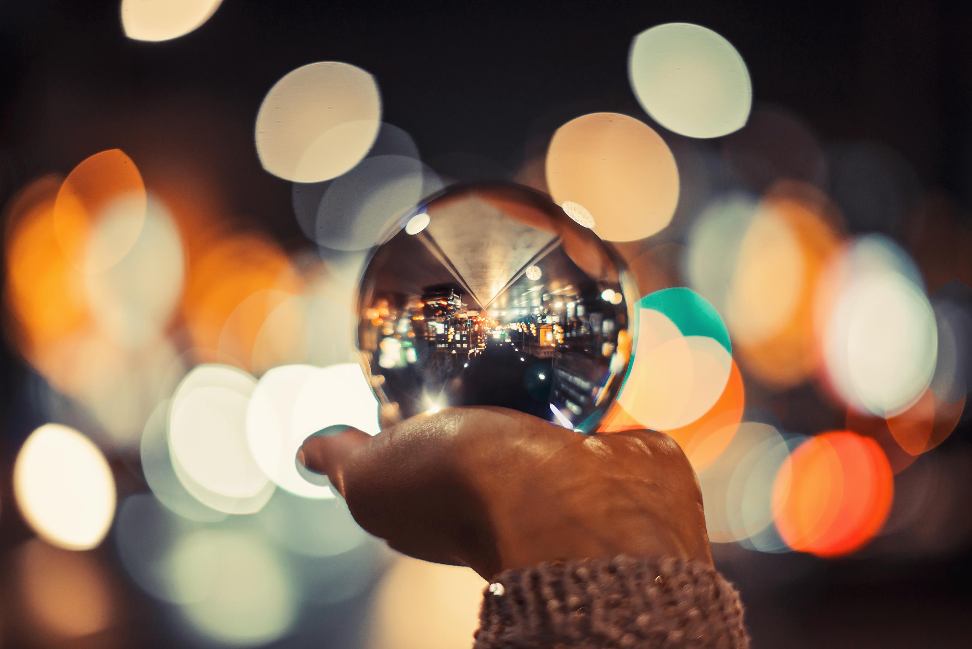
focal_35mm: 50
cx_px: 486
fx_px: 1350
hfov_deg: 39.6
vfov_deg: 27.0
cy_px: 324
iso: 400
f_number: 1.4
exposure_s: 1/100
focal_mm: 50
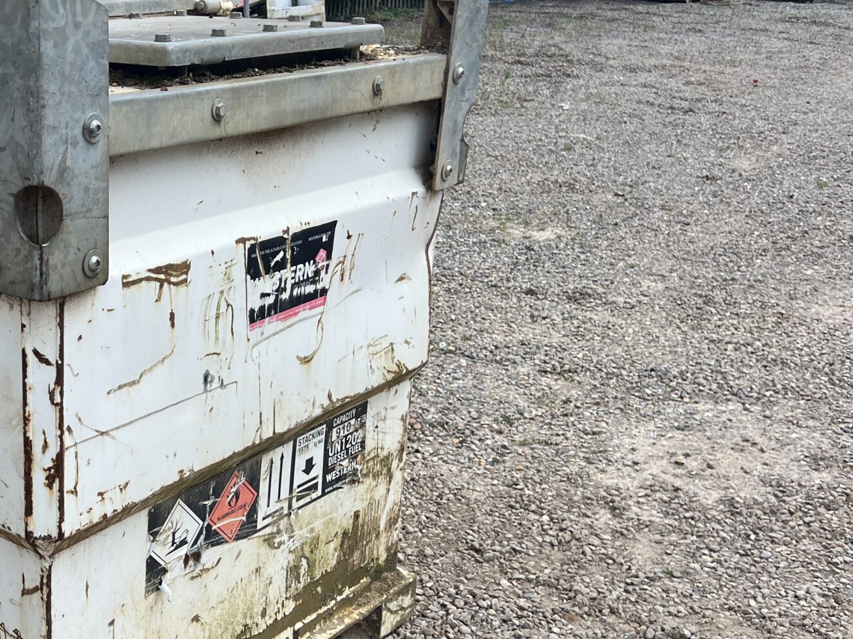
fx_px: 1232
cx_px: 124
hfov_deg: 36.4
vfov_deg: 29.1
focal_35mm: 50
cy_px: 369
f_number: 1.5
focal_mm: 5.7
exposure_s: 1/2123
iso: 50
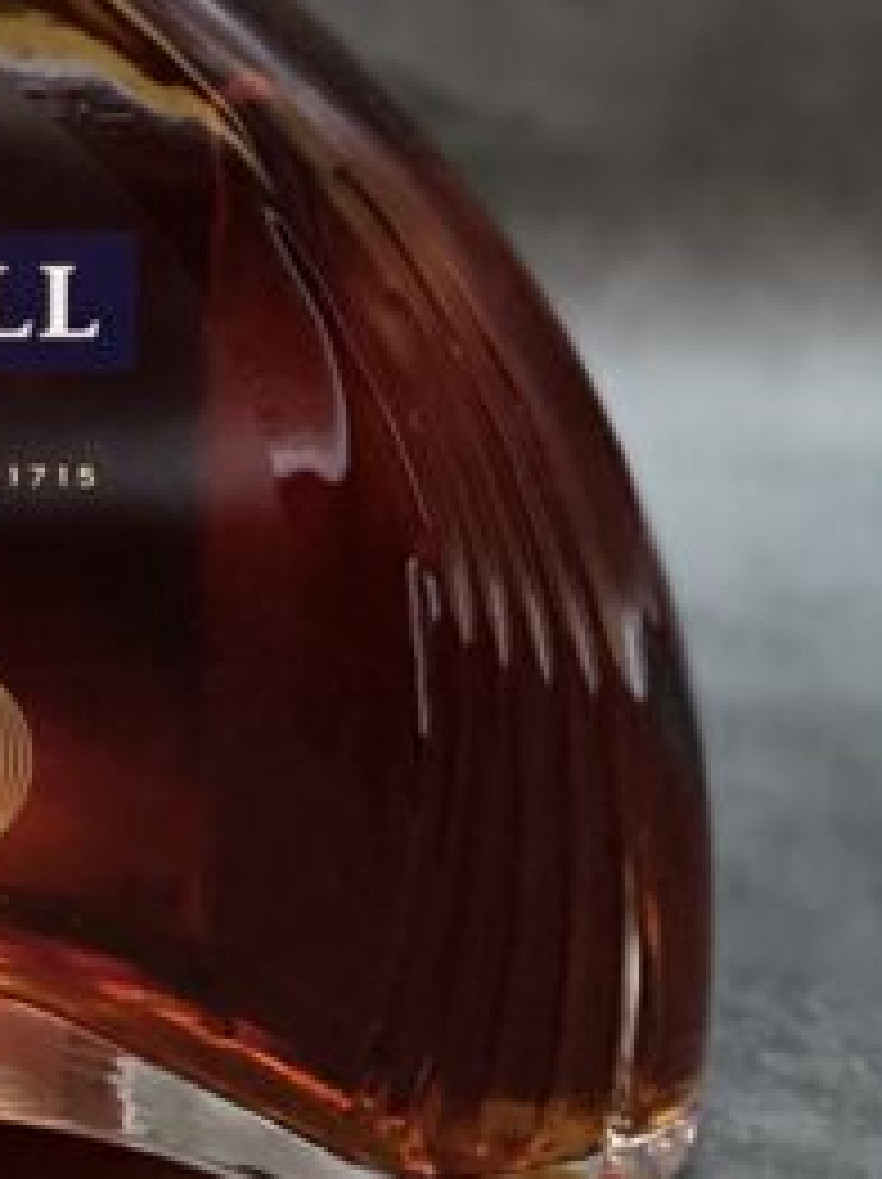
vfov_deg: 12.3
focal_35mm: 159
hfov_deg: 9.1
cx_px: -441
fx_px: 5410
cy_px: 45
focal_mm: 6
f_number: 2
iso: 500
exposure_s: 1/14
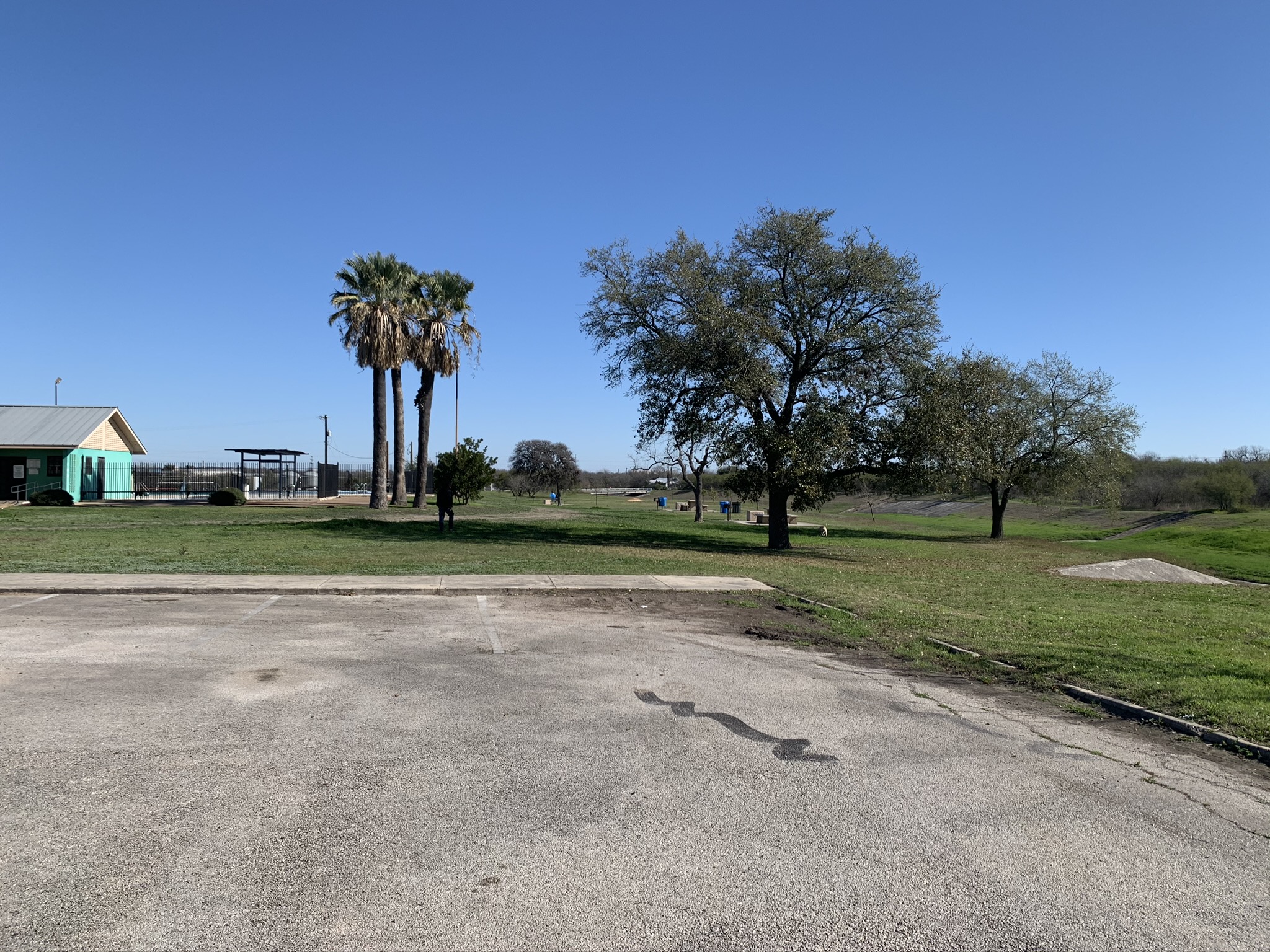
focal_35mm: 26
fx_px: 954
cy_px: 476
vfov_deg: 53.1
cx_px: 635
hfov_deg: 67.3
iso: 25
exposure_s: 1/2481
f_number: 1.8
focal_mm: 4.25
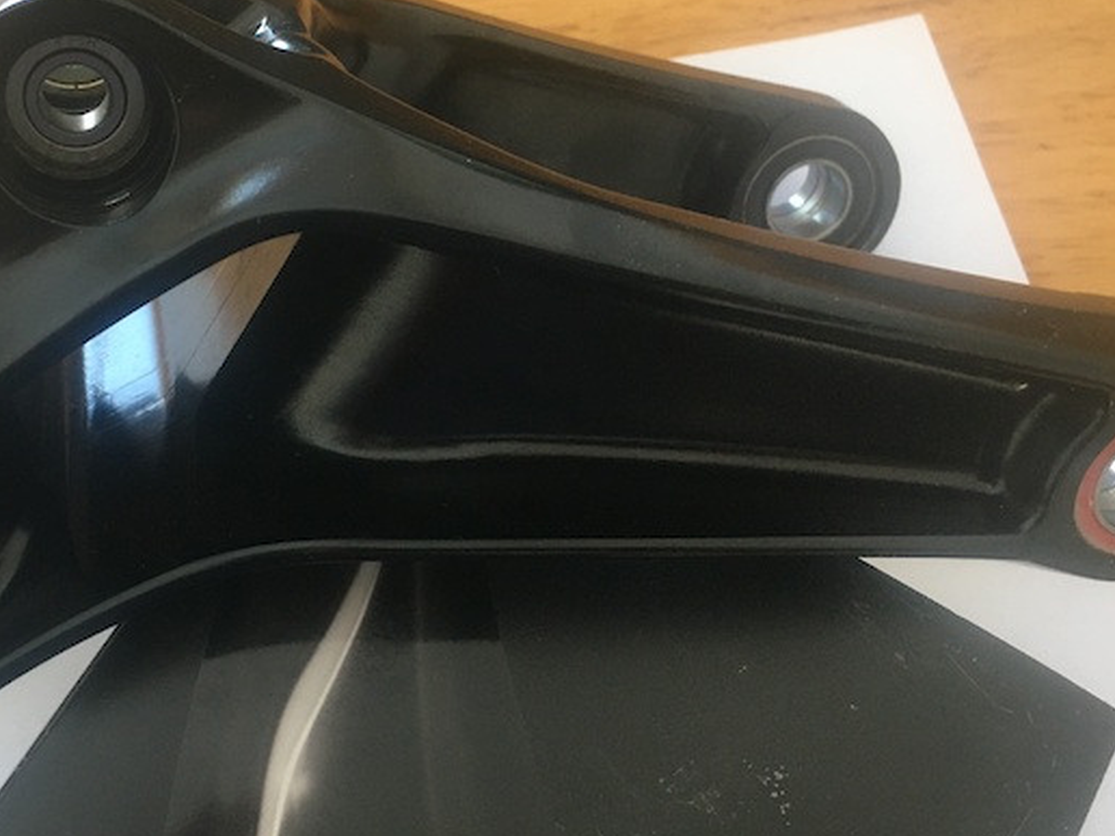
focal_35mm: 45
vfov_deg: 32.1
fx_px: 1449
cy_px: 356
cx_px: 359
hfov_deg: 41.5
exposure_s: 1/30
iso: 100
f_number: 2.2
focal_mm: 4.15
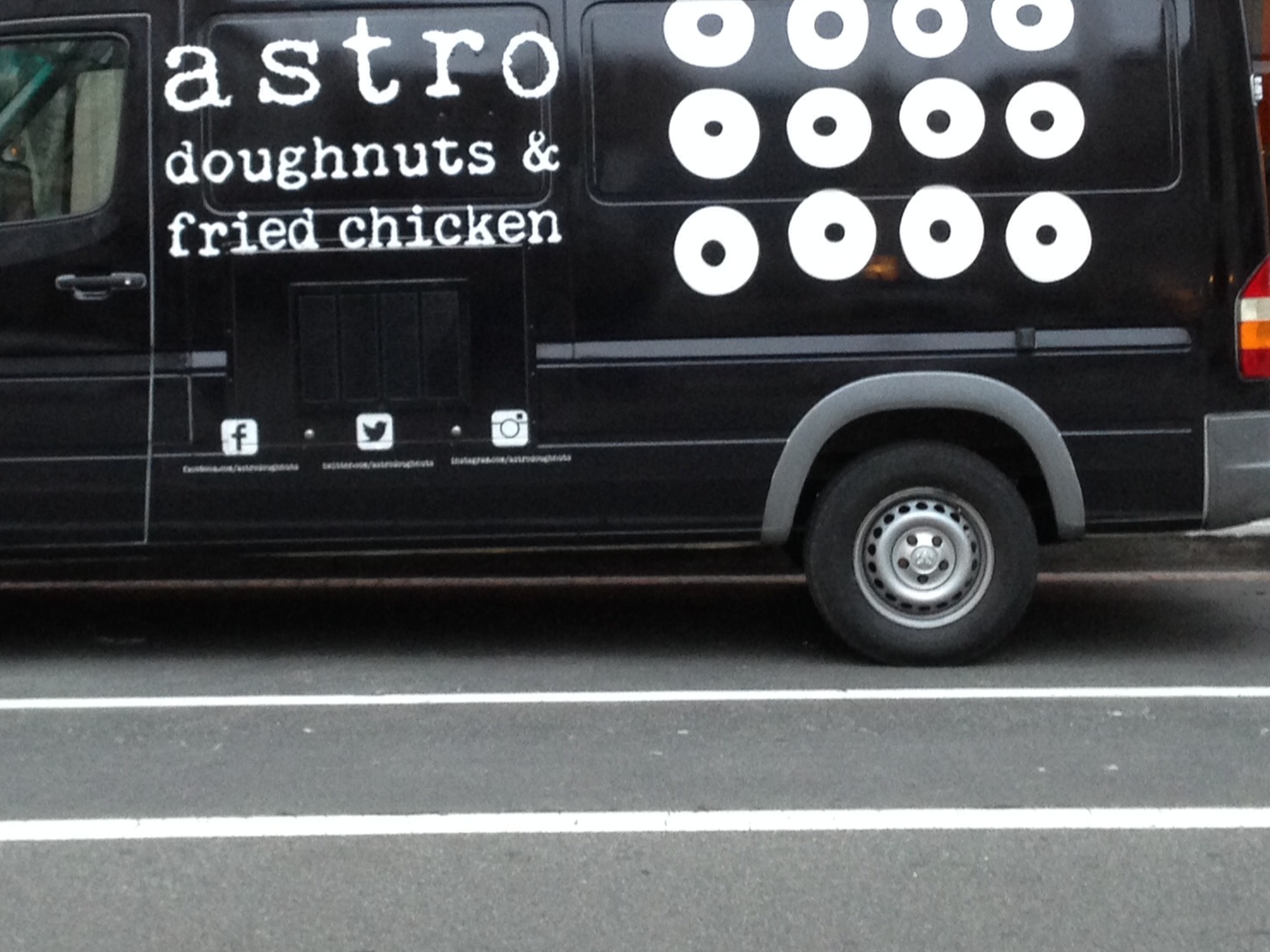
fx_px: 1761
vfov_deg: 30.0
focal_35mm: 48
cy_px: 298
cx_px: 477
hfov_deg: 39.4
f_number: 2.4
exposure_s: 1/20
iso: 160
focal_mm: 4.12
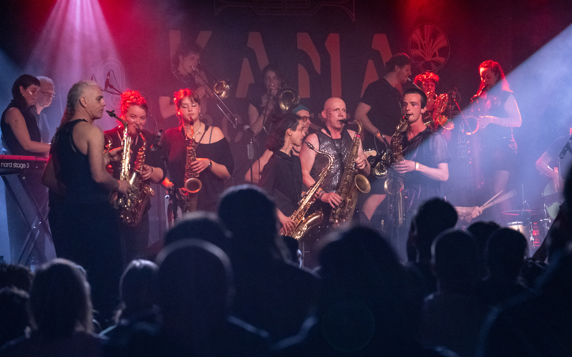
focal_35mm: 123
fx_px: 1917
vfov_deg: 10.7
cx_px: 285
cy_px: 175
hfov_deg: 17.0
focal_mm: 120
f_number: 4
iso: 6400
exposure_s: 1/200
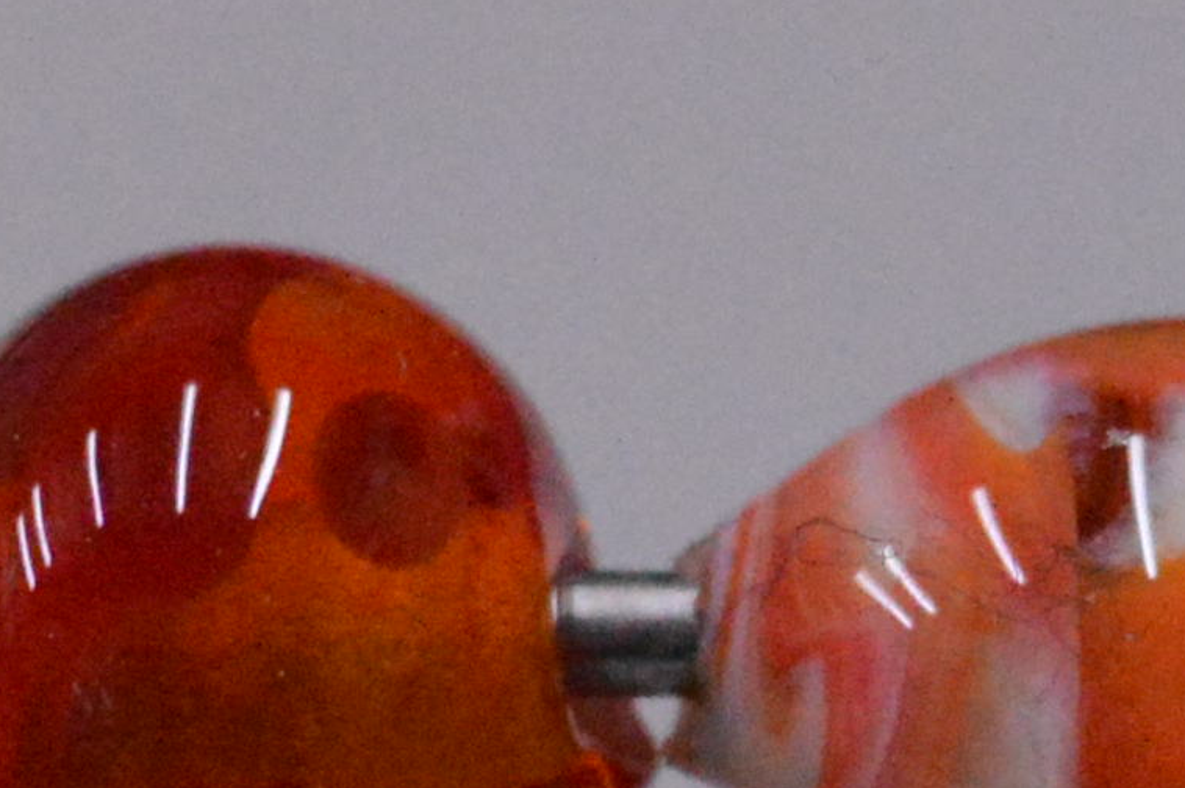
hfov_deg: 5.1
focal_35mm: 405
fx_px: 13319
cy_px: 508
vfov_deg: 3.4
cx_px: 832
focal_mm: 34
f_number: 5
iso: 3200
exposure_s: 1/500
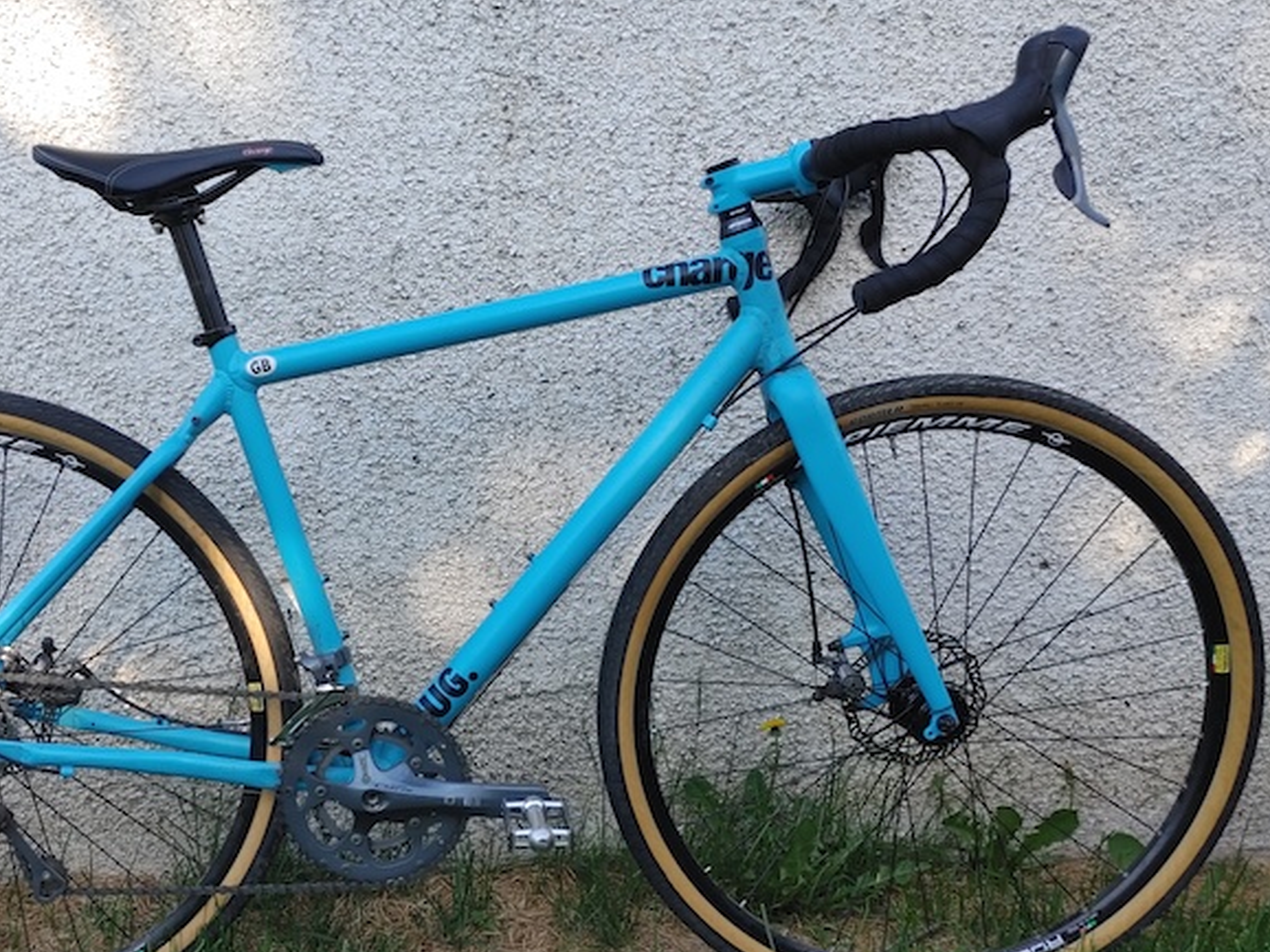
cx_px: 477
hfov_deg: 50.9
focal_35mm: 36
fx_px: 1320
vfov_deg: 39.2
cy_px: 620
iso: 50
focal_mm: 4.81
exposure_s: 1/238
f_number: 1.8
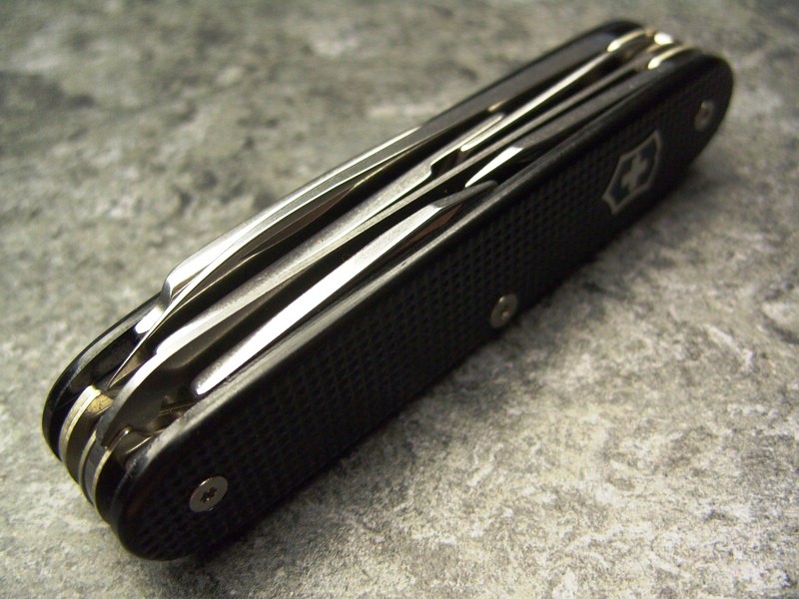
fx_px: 808
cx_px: 400
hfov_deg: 52.6
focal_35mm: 35
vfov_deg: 40.7
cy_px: 300
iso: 200
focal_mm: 7.8
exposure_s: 1/45
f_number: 2.8
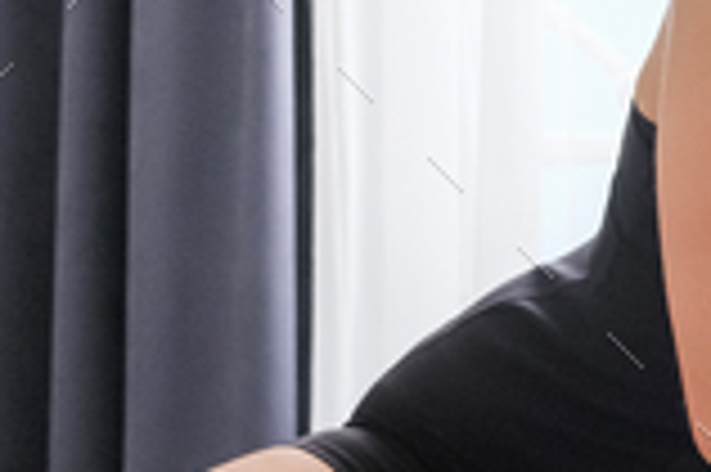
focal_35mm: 123
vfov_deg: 11.1
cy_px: 110
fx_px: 2427
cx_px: 828
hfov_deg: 16.1
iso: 320
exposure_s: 1/80
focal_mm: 22.3
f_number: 3.6
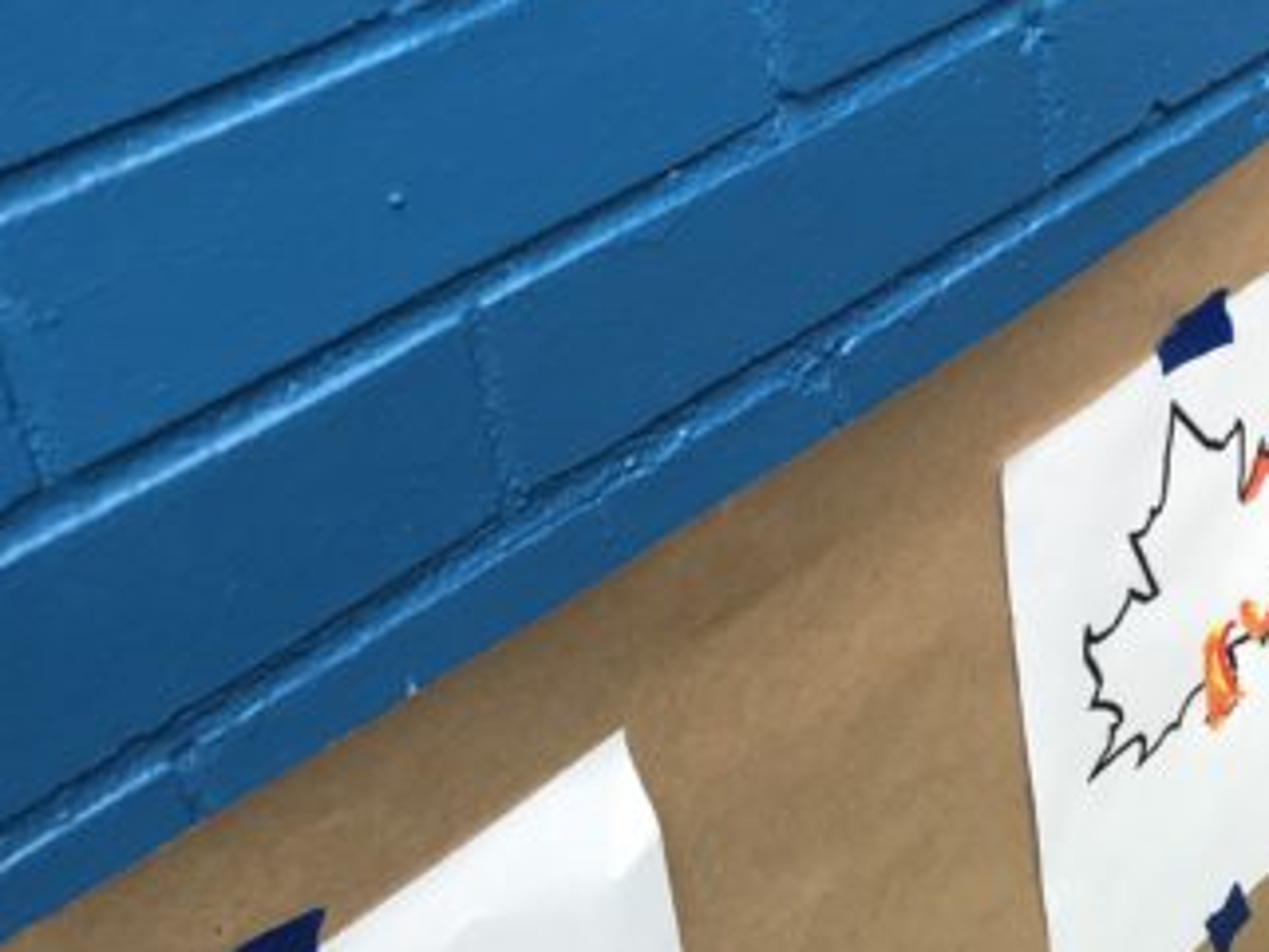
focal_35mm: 67
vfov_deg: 21.9
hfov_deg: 26.1
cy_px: 462
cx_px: 1486
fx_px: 2457
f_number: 1.8
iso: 20
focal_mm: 3.99
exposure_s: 1/158
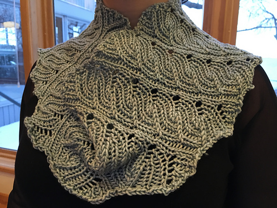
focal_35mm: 29
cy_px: 104
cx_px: 138
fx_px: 232
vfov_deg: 48.2
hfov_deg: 61.7
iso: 200
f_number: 2.2
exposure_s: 1/15
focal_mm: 4.15
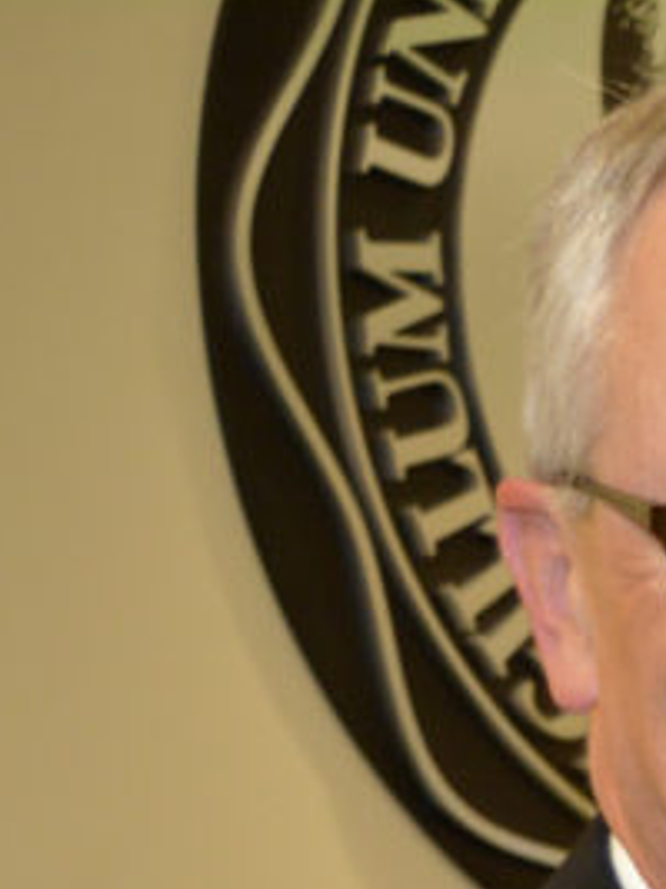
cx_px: 1349
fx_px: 4544
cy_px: 1134
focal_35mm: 177
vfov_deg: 10.9
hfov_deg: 8.0
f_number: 4.5
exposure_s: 1/60
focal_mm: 32
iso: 640
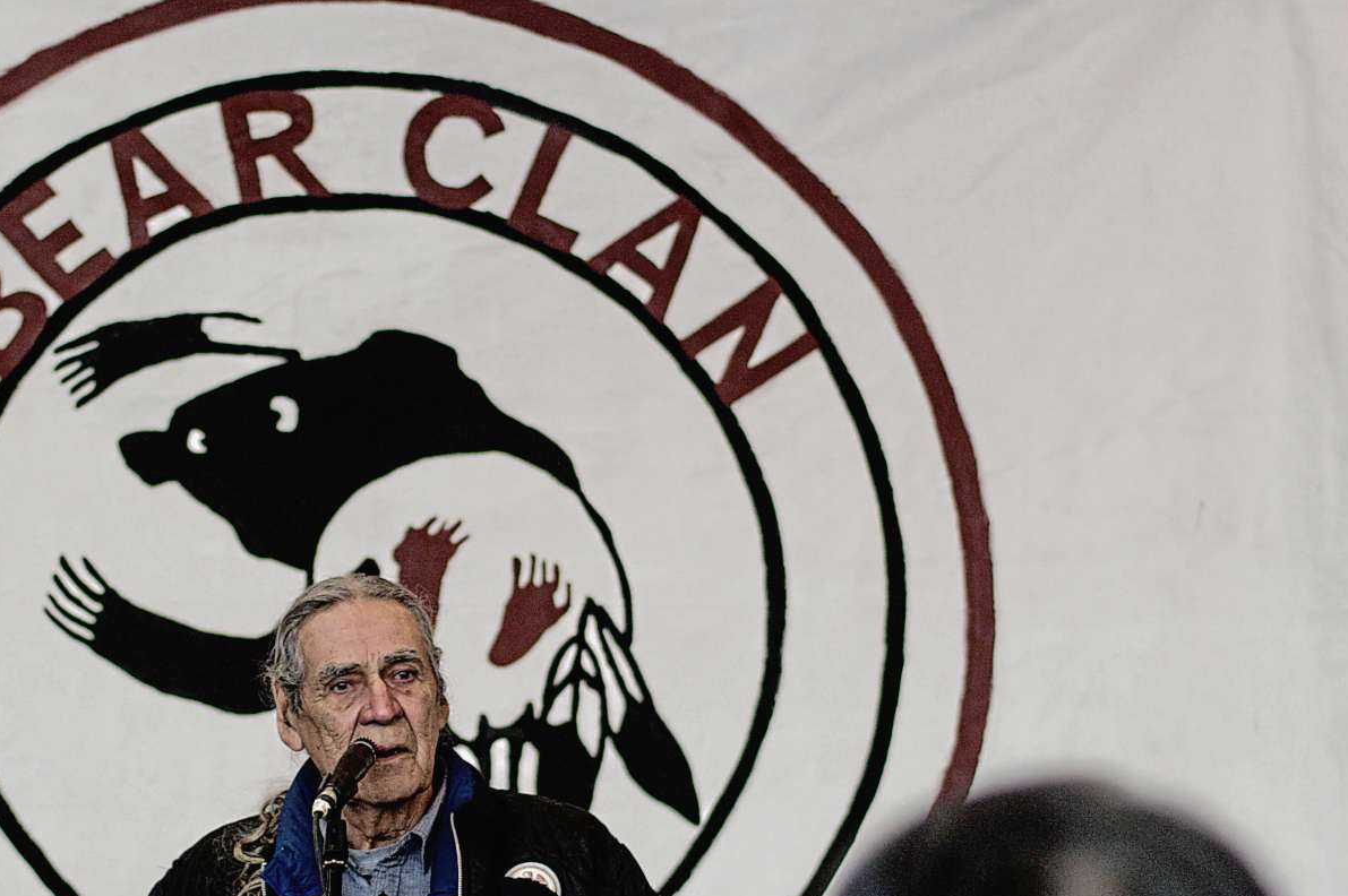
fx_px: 4826
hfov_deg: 15.9
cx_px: 449
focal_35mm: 129
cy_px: 552
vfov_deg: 10.6
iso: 400
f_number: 2.2
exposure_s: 1/125
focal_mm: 50
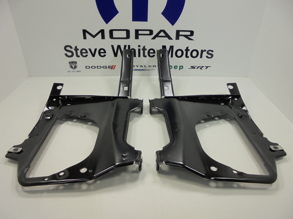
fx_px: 220
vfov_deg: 53.1
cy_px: 110
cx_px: 146
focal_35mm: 26
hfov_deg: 67.3
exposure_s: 1/125
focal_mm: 4.6
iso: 100
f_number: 3.5
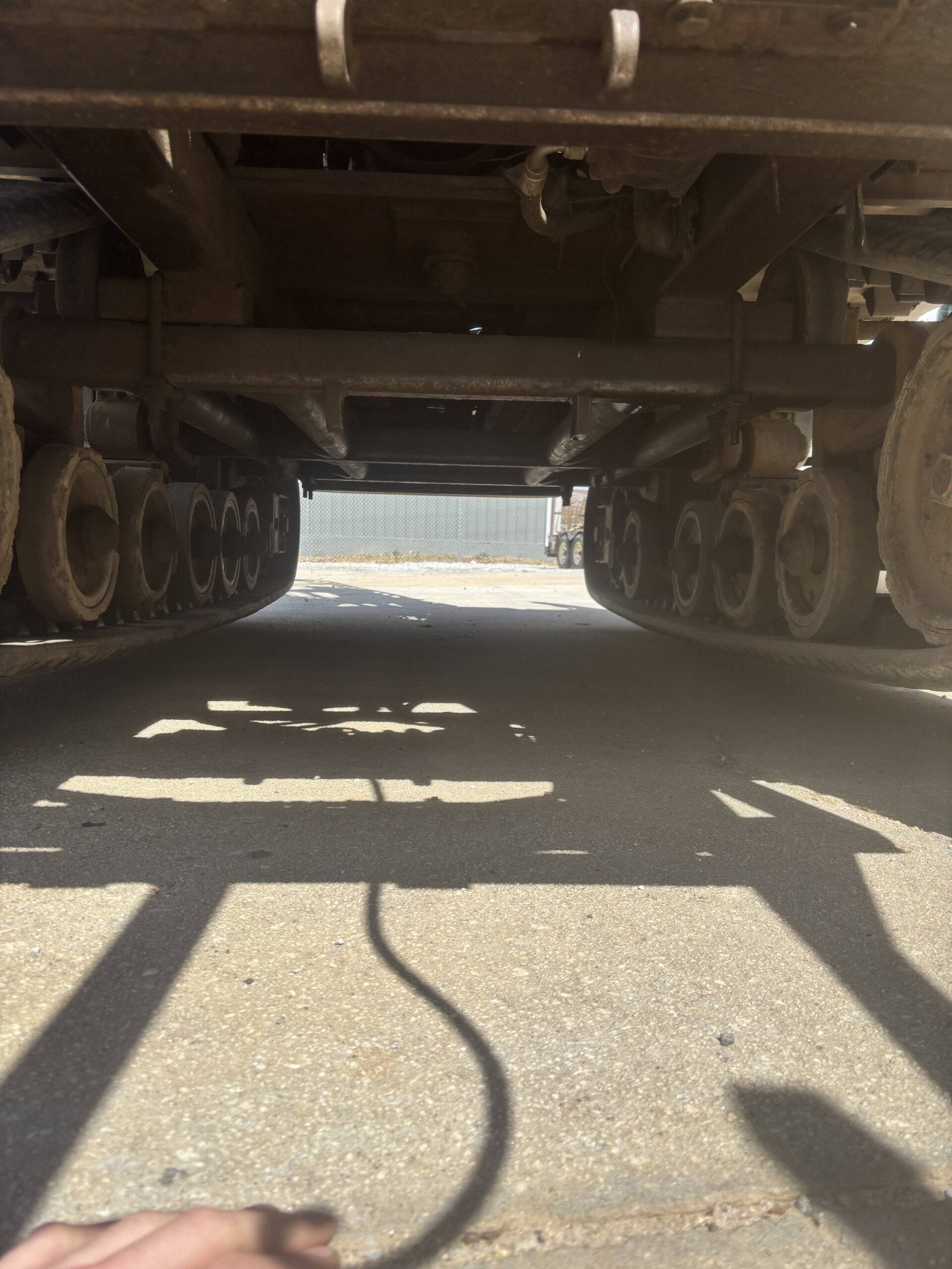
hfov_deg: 53.1
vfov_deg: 67.3
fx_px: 953
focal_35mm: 26
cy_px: 634
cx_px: 476
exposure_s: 1/2105
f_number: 1.6
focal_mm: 5.96
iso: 50
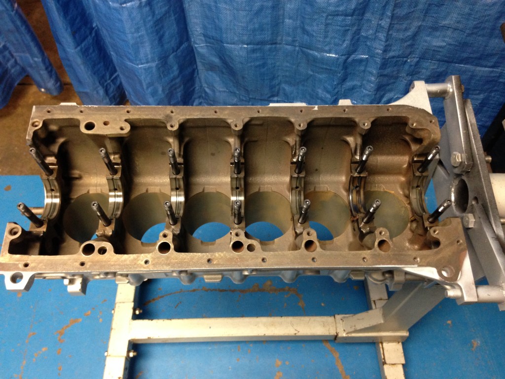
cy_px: 190
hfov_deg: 55.4
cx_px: 252
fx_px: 481
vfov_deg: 42.9
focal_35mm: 33
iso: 250
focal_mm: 4.12
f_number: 2.4
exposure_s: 1/20
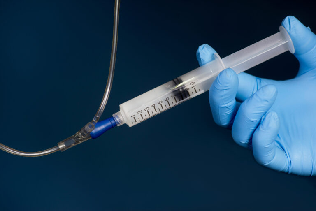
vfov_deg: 13.1
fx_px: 922
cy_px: 106
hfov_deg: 19.4
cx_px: 158
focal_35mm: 105
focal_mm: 105
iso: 100
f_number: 6.3
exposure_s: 1/200
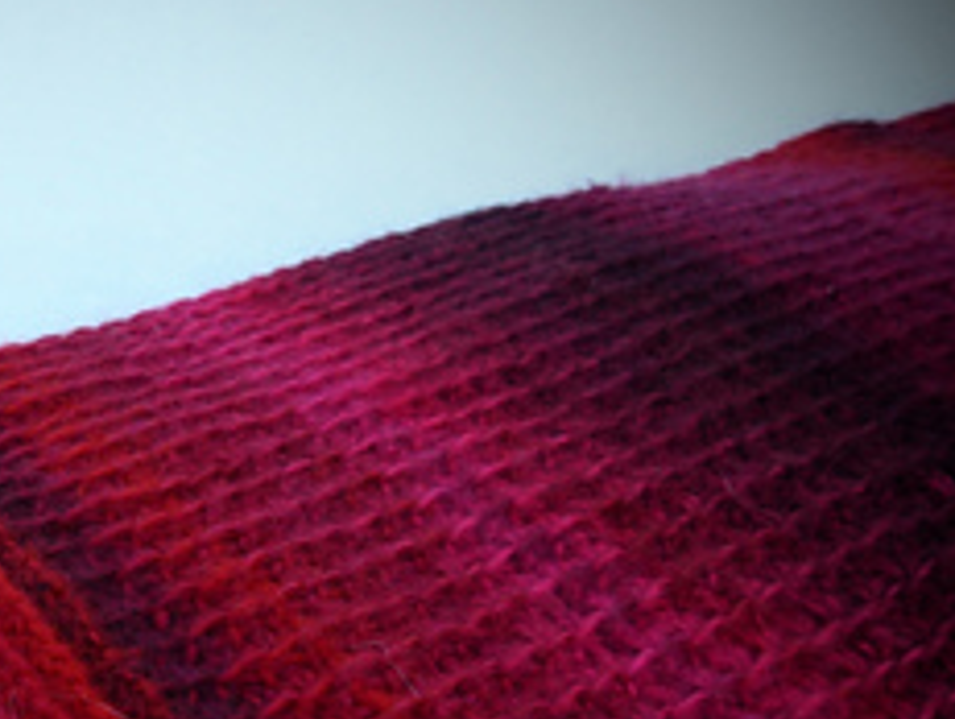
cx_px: 12
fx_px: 1492
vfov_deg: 26.4
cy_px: 618
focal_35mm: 54
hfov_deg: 32.8
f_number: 2.8
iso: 100
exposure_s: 1/80
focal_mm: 4.5
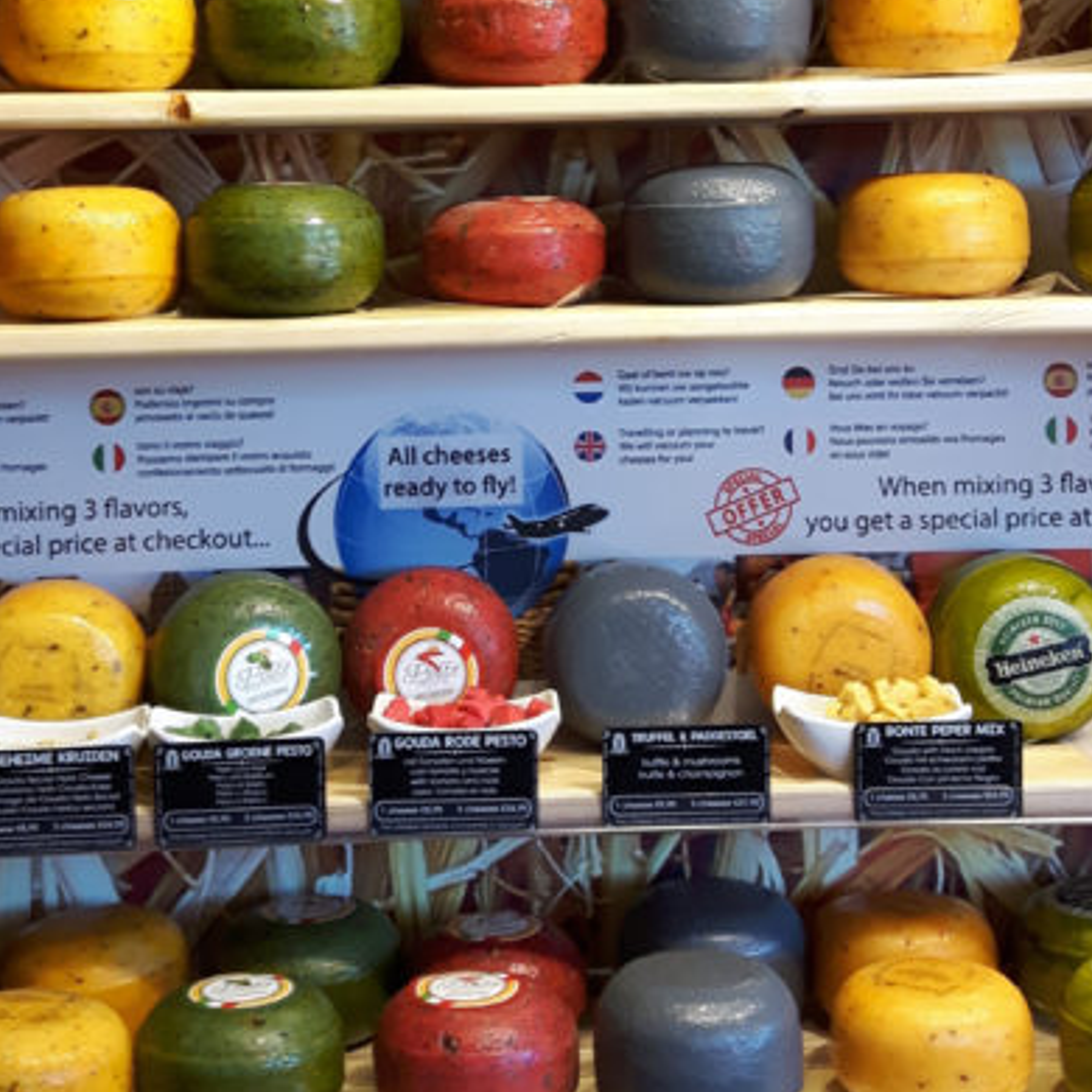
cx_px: 535
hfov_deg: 24.0
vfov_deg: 23.7
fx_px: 2570
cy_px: 269
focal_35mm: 72
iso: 64
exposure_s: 1/50
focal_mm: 3.7
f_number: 1.9
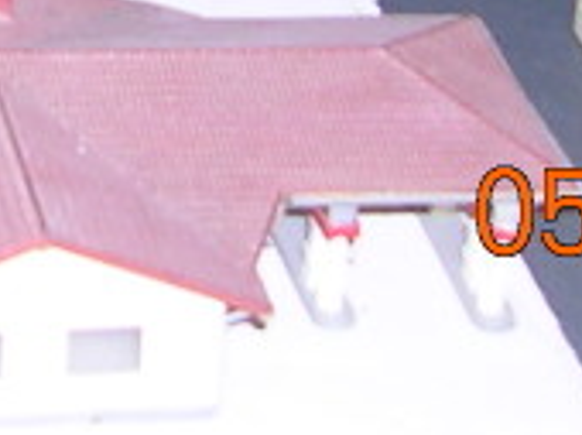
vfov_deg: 6.0
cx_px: -390
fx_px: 3845
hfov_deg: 8.4
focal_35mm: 229
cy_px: -829
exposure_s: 1/60.1
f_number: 2.8
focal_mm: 5.8
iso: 50
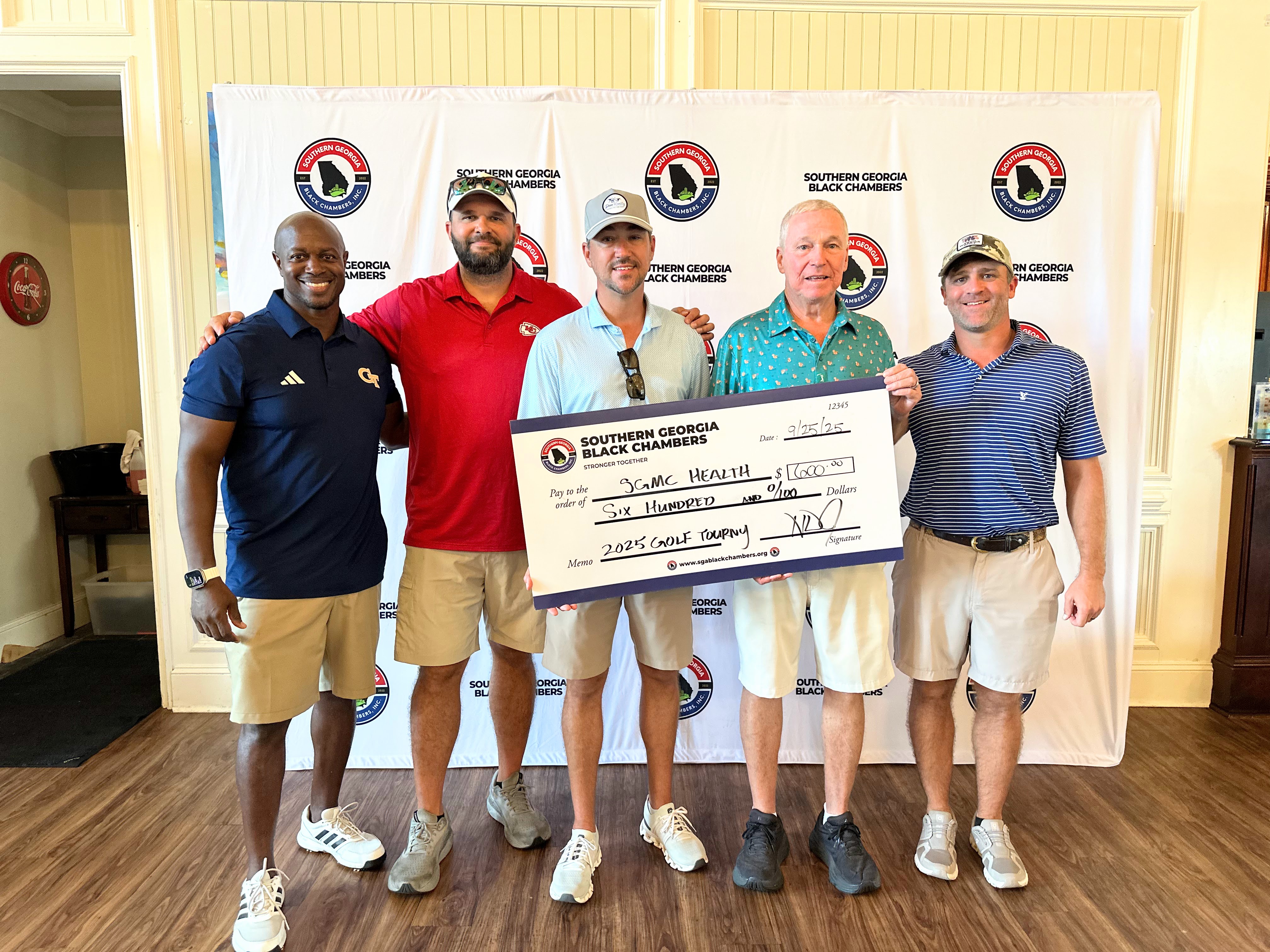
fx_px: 881
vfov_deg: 56.8
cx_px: 635
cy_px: 476
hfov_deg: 71.6
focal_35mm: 24
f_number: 1.78
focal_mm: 6.86
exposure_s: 1/60
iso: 200
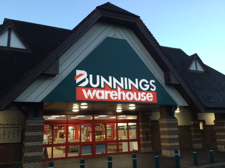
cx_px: 112
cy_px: 84
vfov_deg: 45.4
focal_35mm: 31
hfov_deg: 58.4
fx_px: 201
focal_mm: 3.3
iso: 80
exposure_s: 1/33
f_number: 2.4
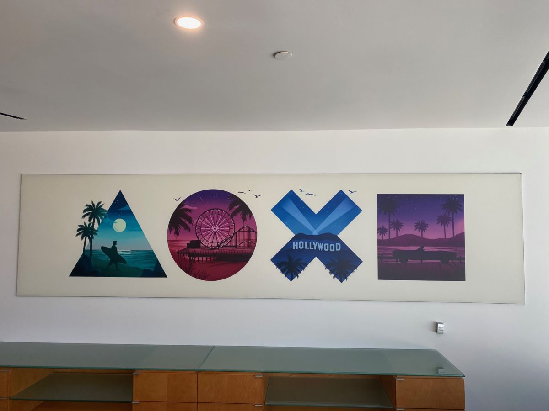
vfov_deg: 53.1
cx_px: 274
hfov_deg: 67.3
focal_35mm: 26
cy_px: 206
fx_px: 412
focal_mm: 4.25
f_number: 1.8
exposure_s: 1/122
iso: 80
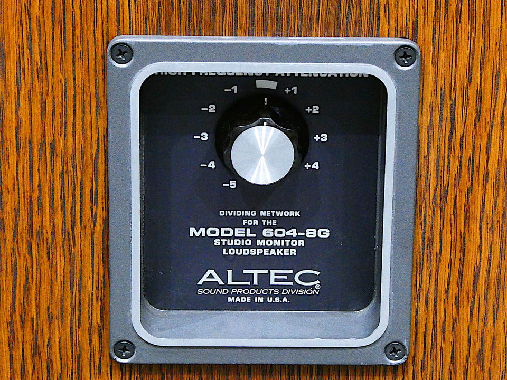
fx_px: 2343
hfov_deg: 12.3
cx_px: 254
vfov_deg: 9.3
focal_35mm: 160
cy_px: 190
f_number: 5.5
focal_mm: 28.7
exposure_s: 1/10
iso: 1600
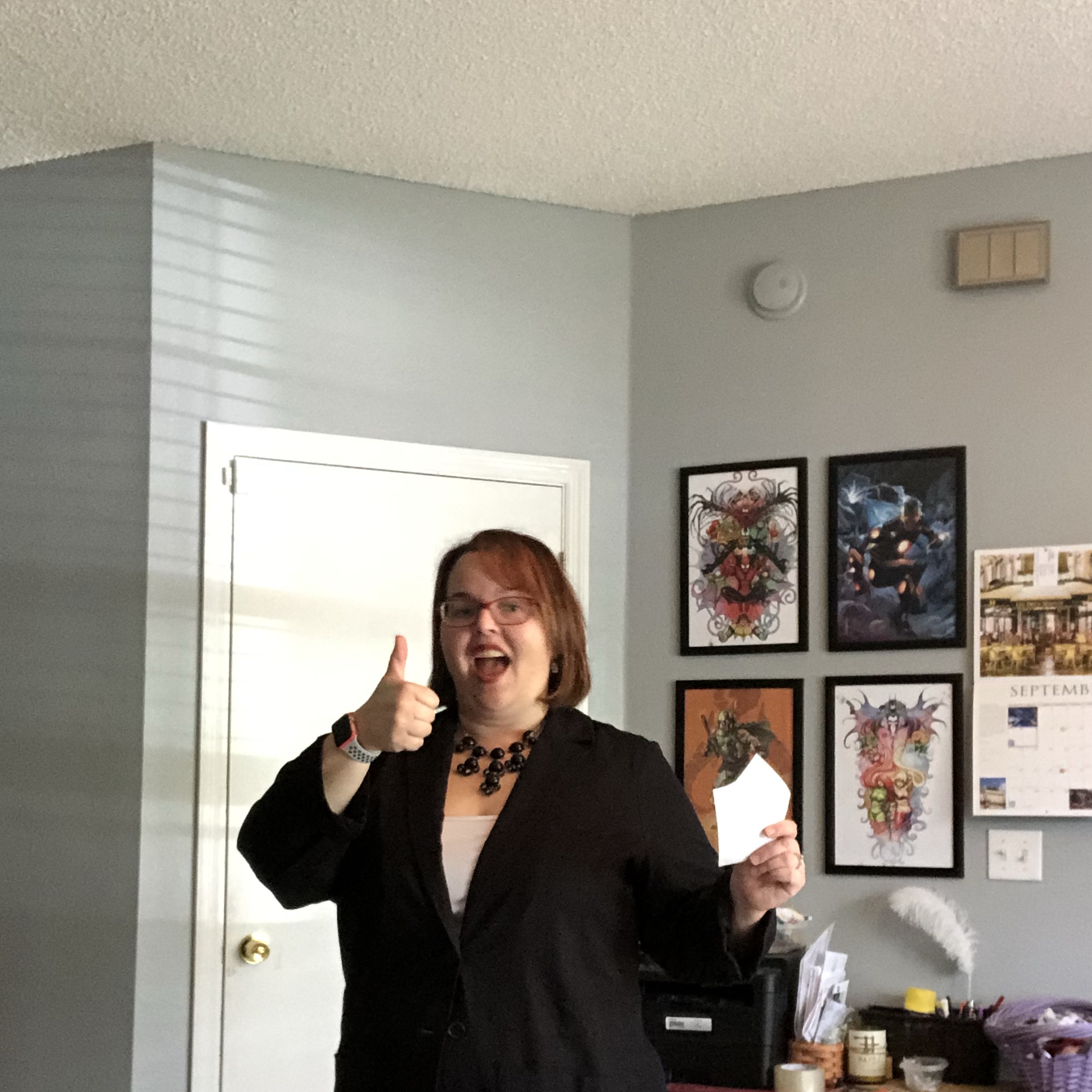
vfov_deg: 37.2
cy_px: 720
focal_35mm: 45
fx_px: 1606
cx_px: 518
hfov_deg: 37.5
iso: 200
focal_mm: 2.87
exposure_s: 1/15
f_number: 2.2
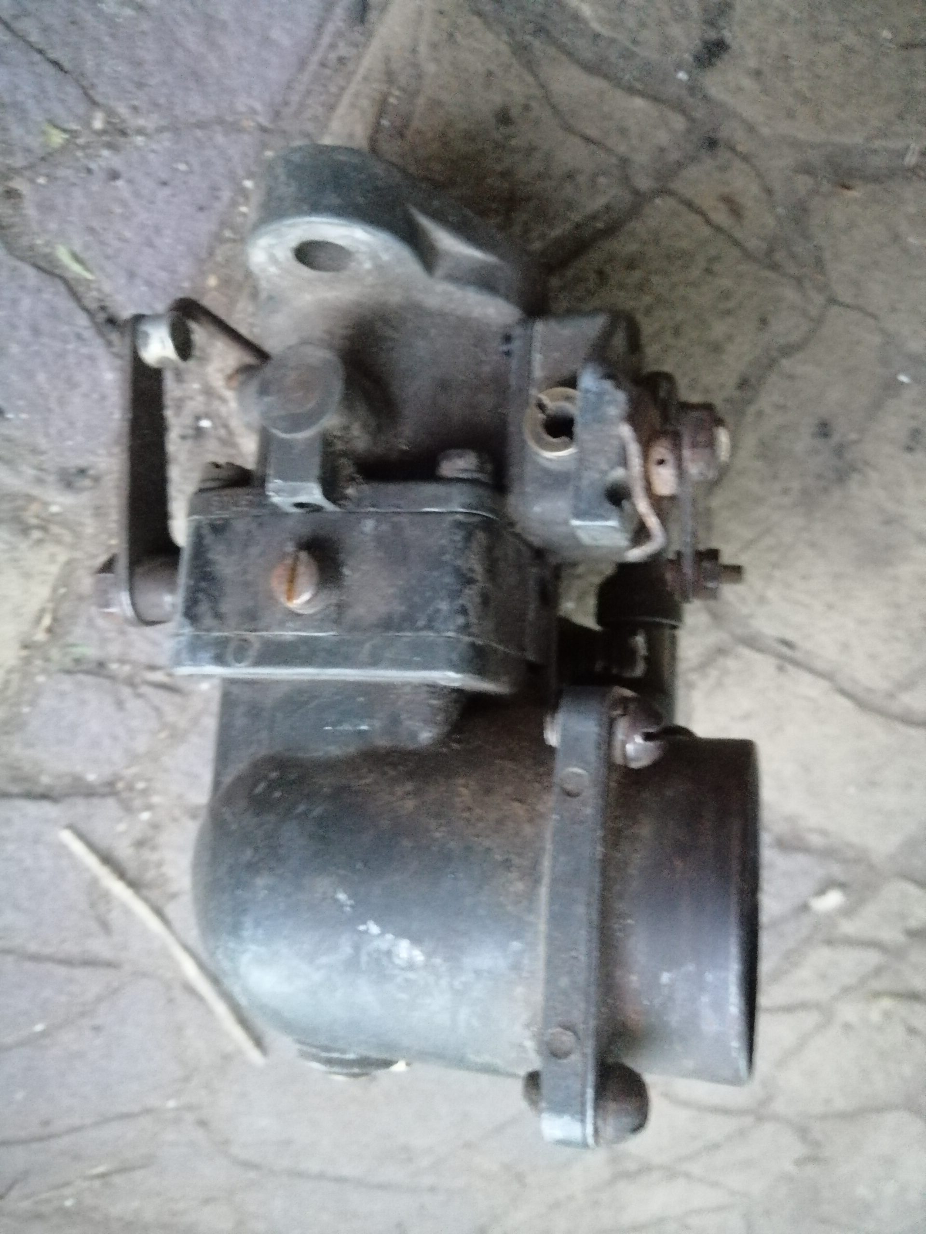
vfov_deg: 65.3
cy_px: 617
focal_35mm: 27
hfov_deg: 51.4
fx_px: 963
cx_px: 463
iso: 1600
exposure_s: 1/12.5
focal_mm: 3.95
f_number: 1.8
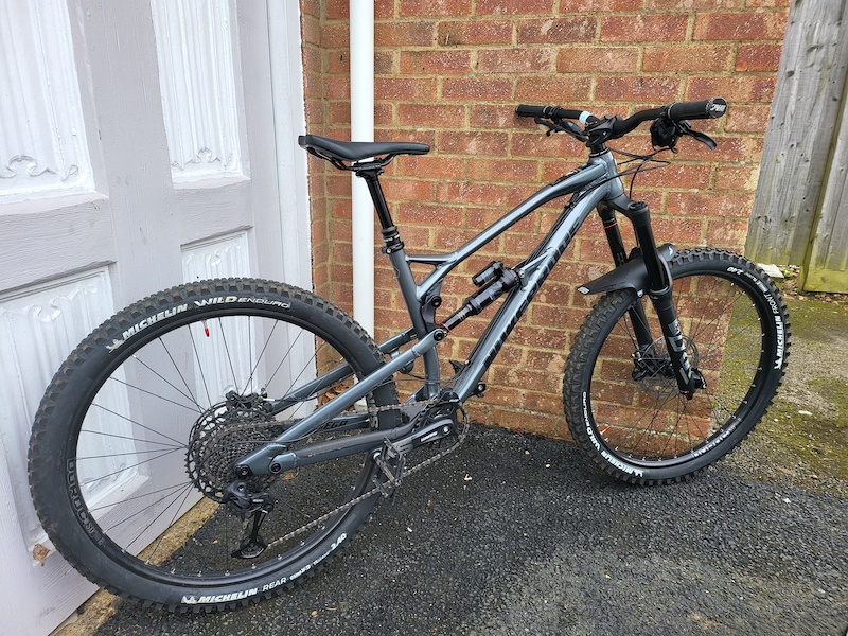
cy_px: 318
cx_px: 424
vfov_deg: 56.8
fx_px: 588
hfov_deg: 71.6
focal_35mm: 24
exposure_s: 1/174
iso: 40
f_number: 1.8
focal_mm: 5
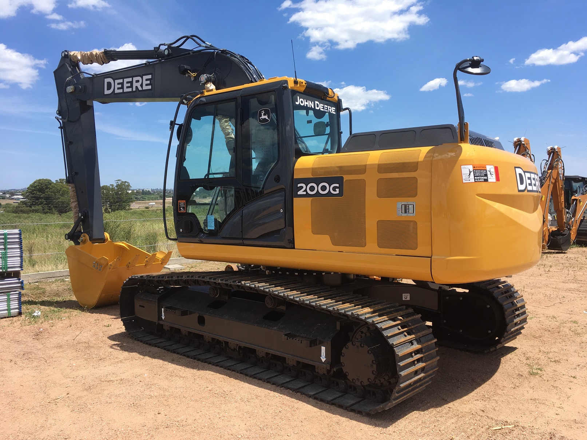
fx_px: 492
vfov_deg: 48.2
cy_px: 220
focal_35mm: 29
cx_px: 294
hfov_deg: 61.7
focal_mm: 4.15
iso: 25
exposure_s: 1/1241
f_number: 2.2
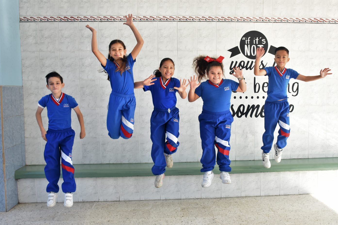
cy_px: 103
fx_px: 310
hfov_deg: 57.2
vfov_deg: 40.0
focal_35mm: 33
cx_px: 163
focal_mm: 20
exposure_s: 1/500
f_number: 5.6
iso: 500
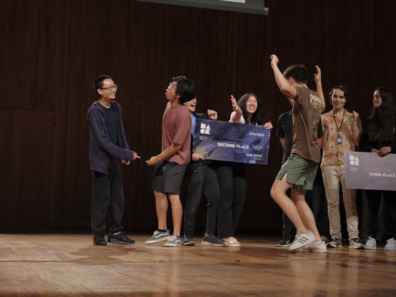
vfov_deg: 21.3
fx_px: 789
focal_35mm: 69
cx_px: 258
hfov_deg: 28.0
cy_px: 122
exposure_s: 1/250
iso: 1600
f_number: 4
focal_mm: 35
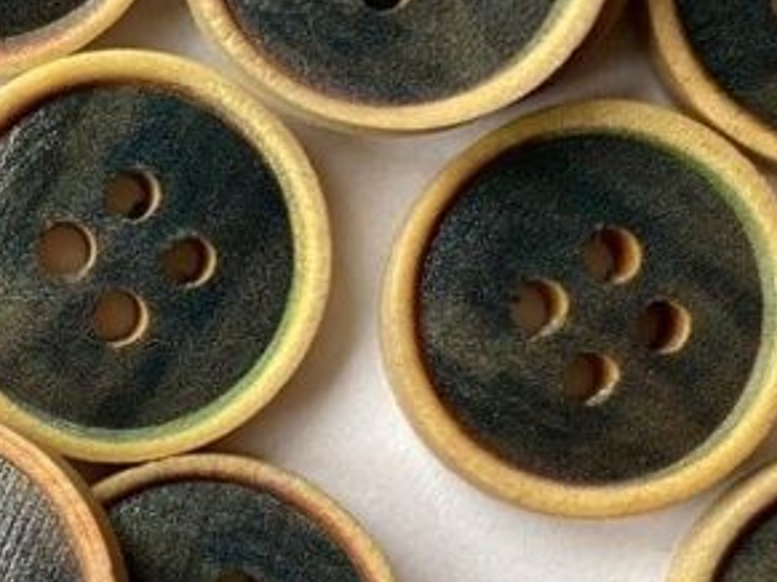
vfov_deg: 22.2
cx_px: 350
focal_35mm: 66
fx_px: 1481
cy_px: 384
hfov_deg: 29.4
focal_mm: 4.25
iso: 125
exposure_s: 1/72
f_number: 1.8
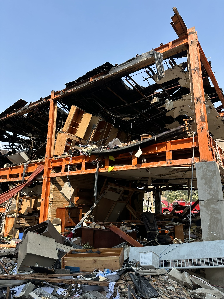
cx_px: 112
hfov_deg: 56.8
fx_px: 207
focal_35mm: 24
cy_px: 150
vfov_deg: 71.6
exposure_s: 1/1812
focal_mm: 6.86
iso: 80
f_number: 1.78
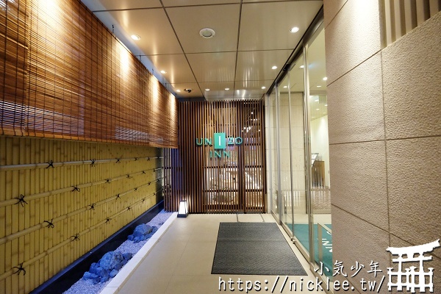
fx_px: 184
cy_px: 147
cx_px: 220
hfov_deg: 100.4
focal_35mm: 15
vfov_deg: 77.3
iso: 3200
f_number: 4
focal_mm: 10
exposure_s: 1/160
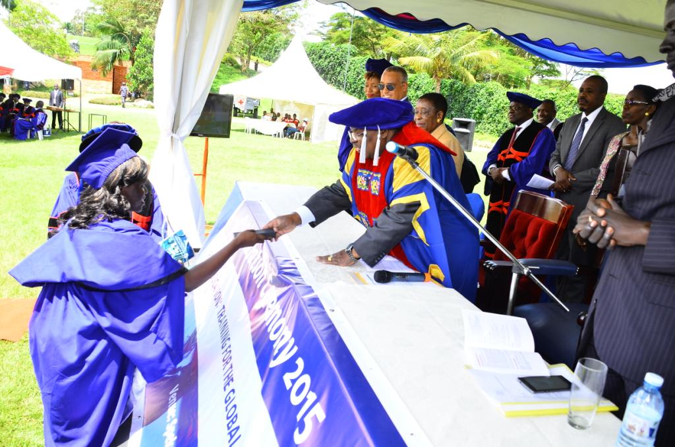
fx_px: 561
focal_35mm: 30
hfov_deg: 62.0
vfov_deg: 43.4
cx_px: 338
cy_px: 224
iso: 100
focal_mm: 20
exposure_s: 1/100
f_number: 4.5
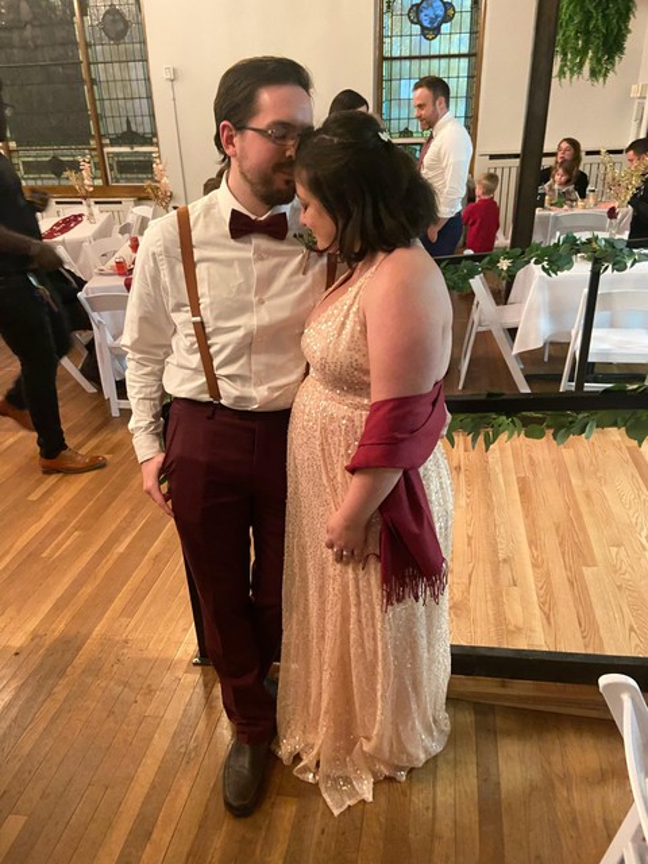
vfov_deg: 67.3
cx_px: 324
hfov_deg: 53.1
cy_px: 432
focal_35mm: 26
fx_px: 649
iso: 800
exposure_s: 1/24
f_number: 1.8
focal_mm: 4.25
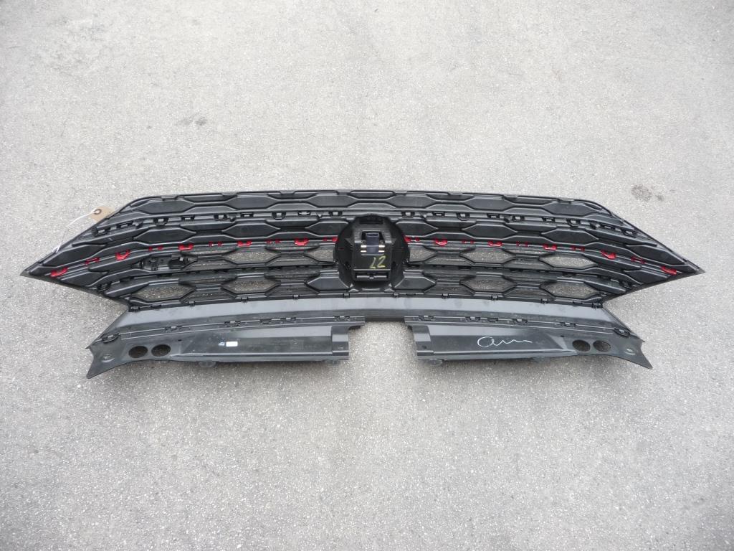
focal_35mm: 28
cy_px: 276
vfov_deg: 49.7
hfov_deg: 63.4
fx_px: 594
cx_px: 367
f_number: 3.3
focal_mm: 4.7
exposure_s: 1/60
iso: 100
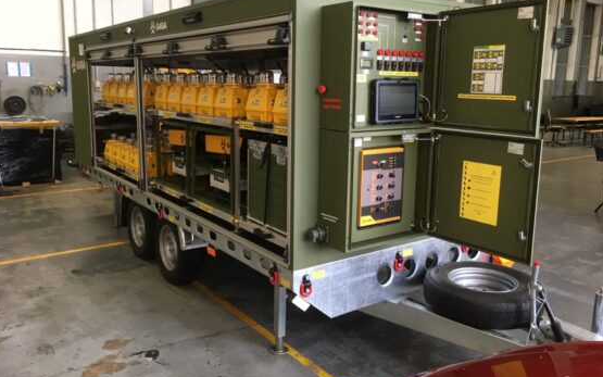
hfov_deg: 61.2
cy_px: 166
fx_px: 509
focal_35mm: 31
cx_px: 300
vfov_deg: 40.5
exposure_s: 1/33
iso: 64
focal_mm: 4.15
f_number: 2.2
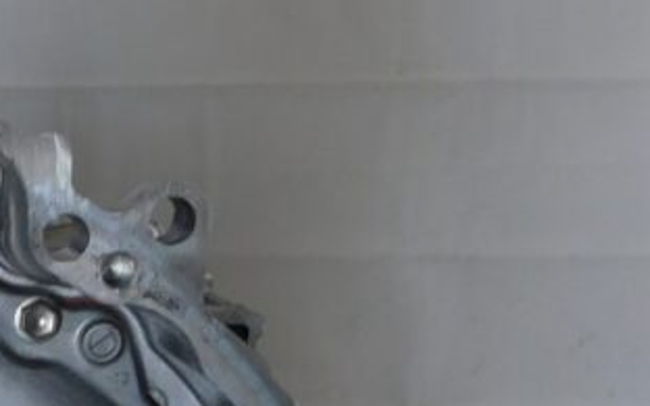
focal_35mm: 80
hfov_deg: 22.8
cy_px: 631
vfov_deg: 15.0
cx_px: -215
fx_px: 1417
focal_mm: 4
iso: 140
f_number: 3
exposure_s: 1/30
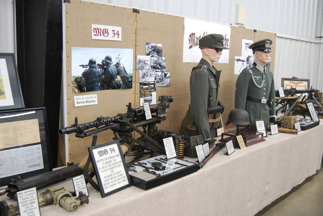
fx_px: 323
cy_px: 108
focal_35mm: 36
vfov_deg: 37.0
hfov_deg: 53.1
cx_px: 162
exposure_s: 1/30
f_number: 4
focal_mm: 24
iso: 560
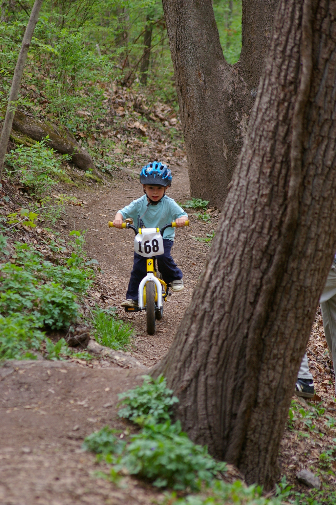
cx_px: 168
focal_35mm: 225
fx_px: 3150
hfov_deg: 6.1
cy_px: 252
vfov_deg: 9.1
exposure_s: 1/125
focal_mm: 150
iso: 400
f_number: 4.5
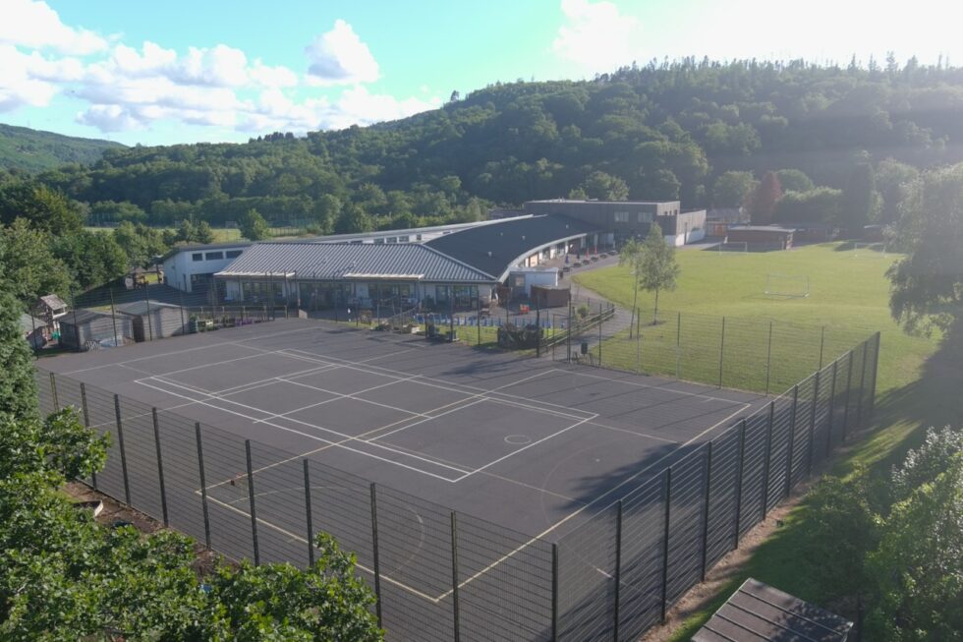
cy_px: 321
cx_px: 482
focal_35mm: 29
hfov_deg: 63.7
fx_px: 776
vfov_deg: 44.9
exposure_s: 1/640
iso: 100
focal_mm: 10.57
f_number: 2.8
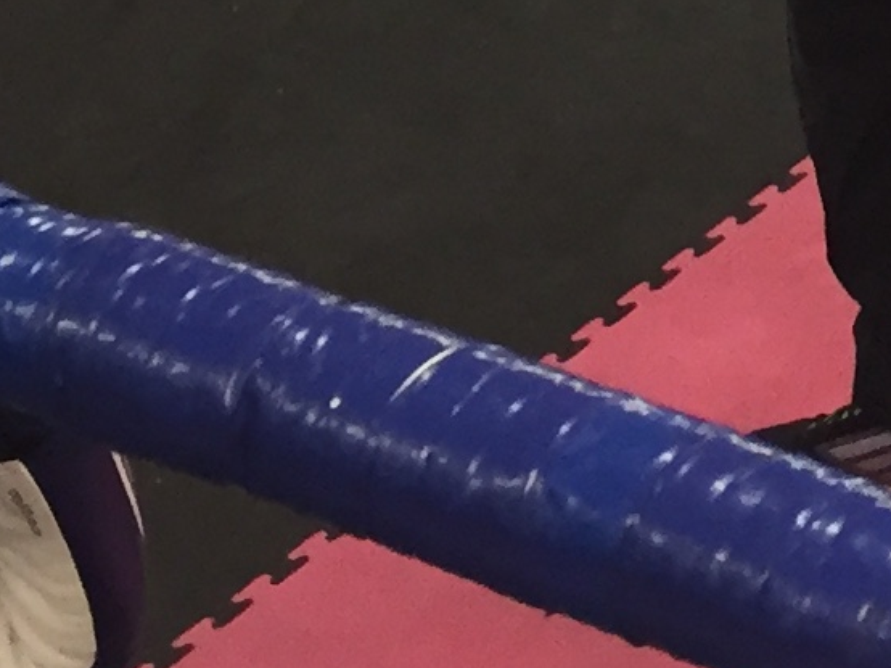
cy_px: -1078
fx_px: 4400
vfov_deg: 7.9
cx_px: 987
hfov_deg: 11.4
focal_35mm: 171
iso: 160
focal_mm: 4.15
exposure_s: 1/33
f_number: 2.2
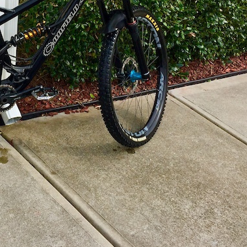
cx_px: 20
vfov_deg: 31.1
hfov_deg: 30.1
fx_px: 436
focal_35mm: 54
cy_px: 60
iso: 32
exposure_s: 1/1582
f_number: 2.2
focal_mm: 4.15
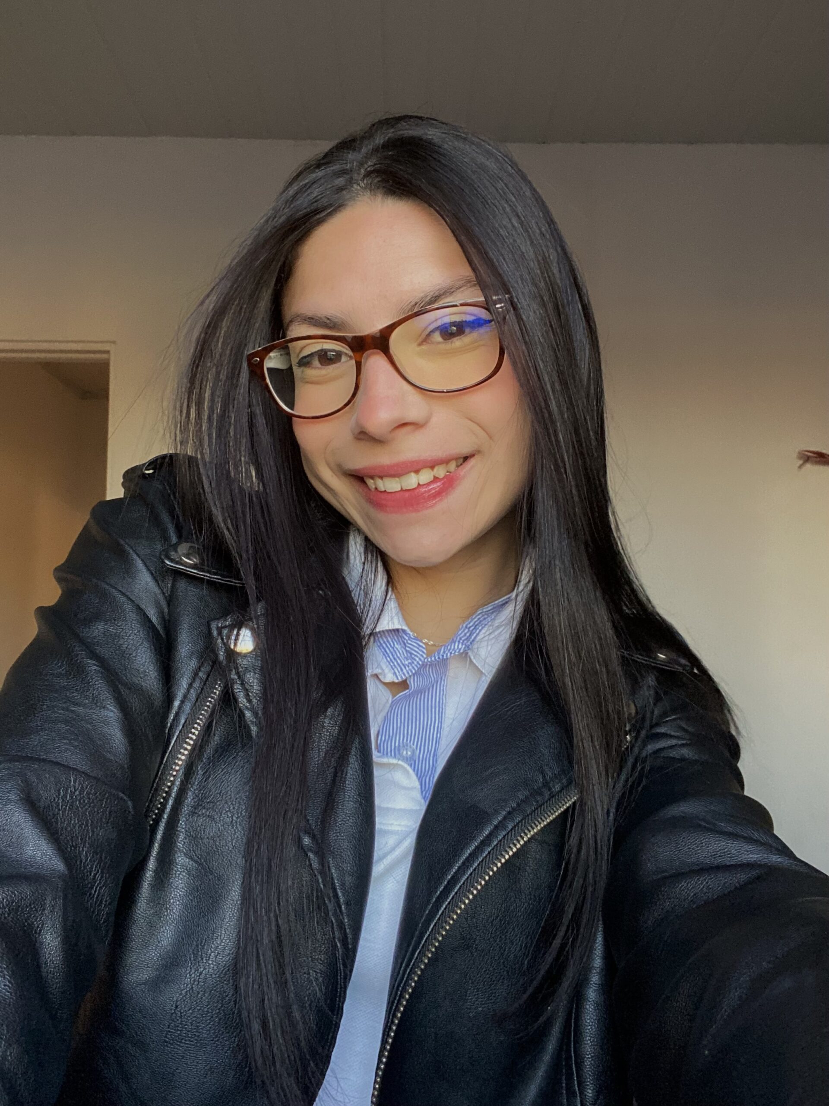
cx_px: 414
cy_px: 553
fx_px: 958
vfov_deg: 60.0
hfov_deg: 46.8
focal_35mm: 30
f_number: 2.2
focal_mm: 2.71
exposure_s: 1/60
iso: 250
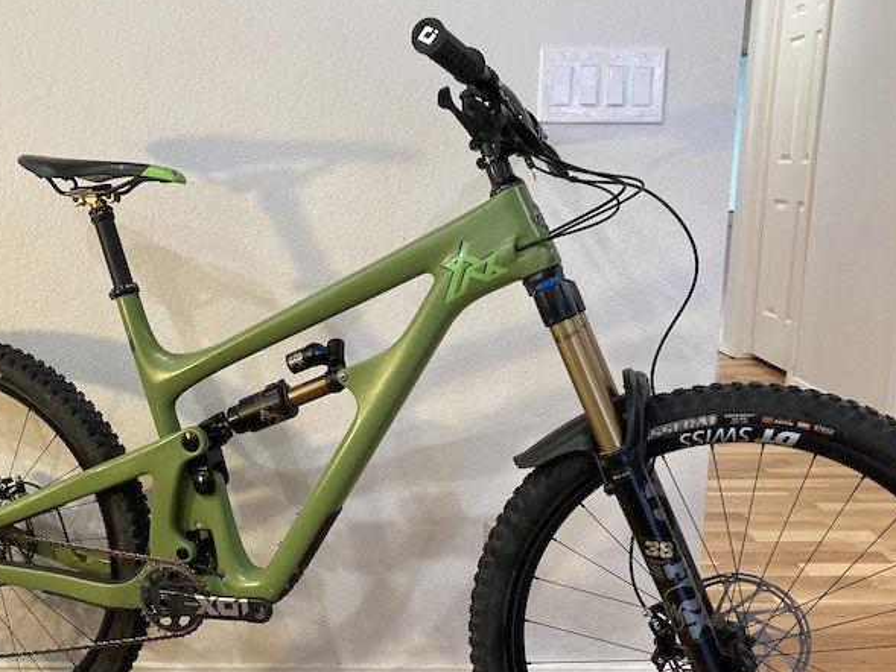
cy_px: 438
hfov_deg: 48.8
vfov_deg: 37.4
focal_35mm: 38
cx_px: 391
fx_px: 984
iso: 160
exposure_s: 1/60
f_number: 1.8
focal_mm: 3.99
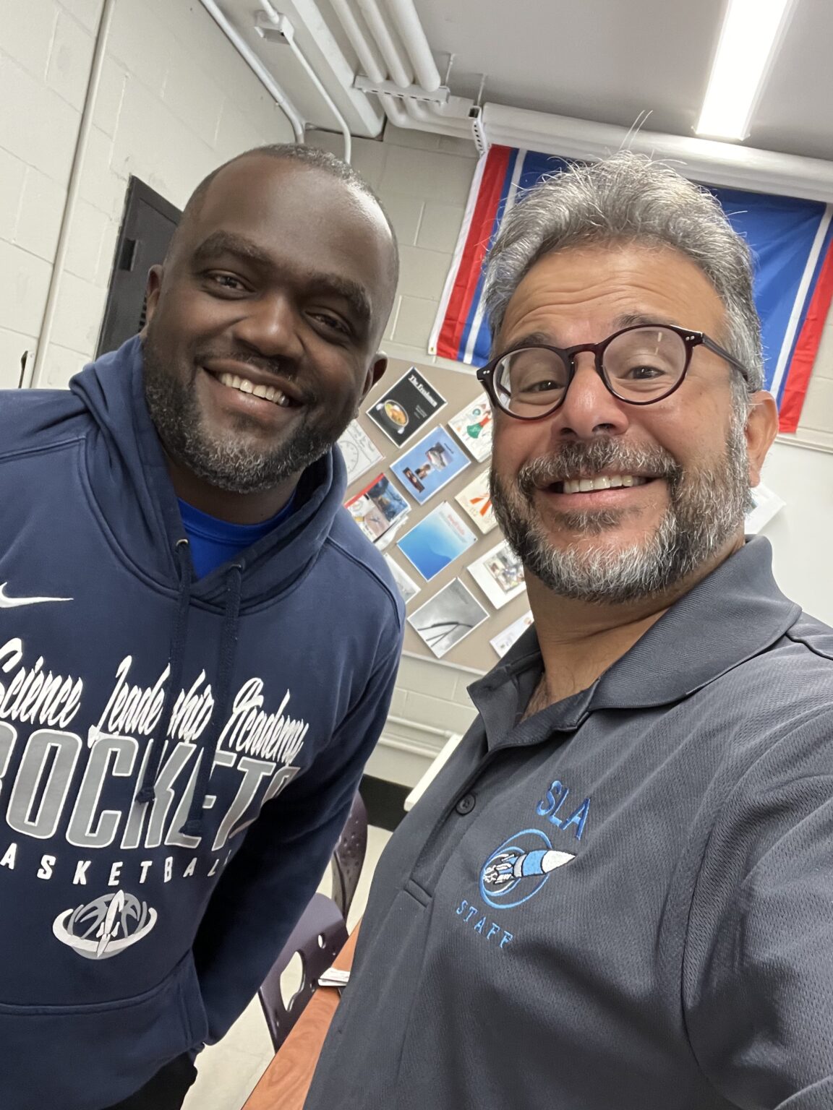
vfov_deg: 60.0
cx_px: 416
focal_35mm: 30
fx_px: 963
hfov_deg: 46.8
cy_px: 555
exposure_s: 1/60
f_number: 2.2
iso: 250
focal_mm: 2.71
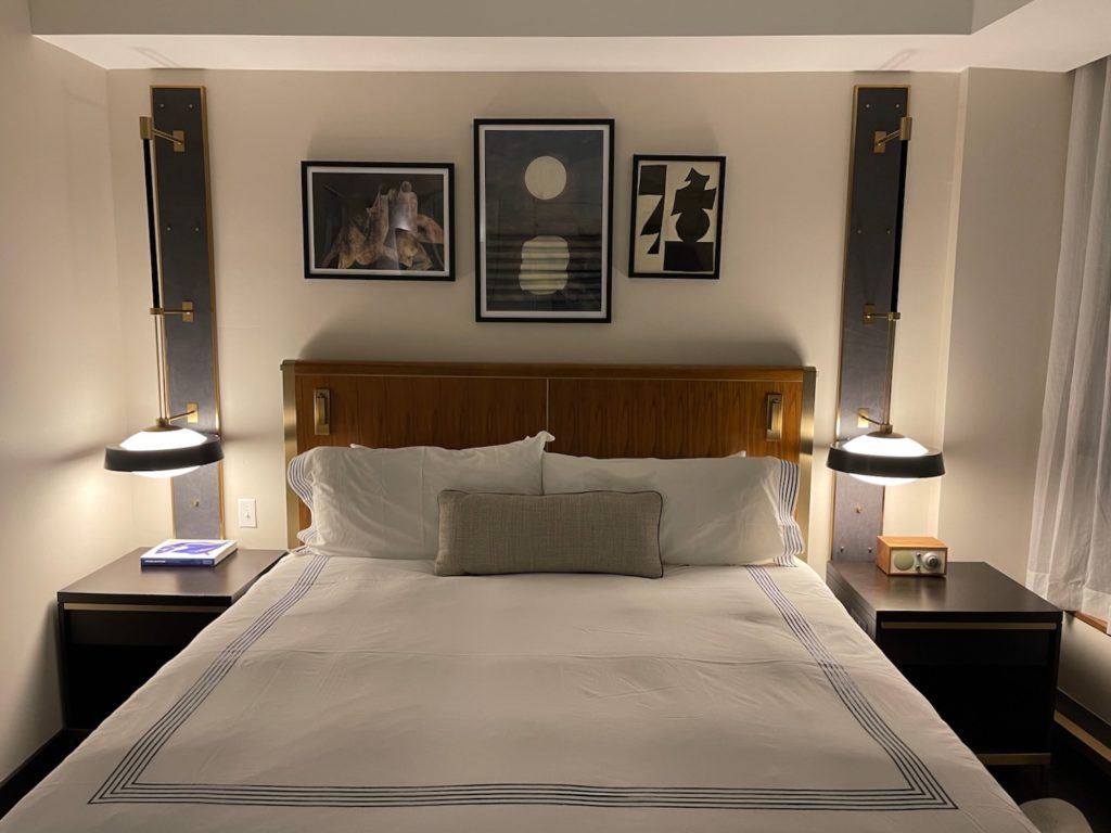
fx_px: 834
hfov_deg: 67.3
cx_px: 556
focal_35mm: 26
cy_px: 416
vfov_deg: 53.1
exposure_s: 1/60
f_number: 1.6
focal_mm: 5.1
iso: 250
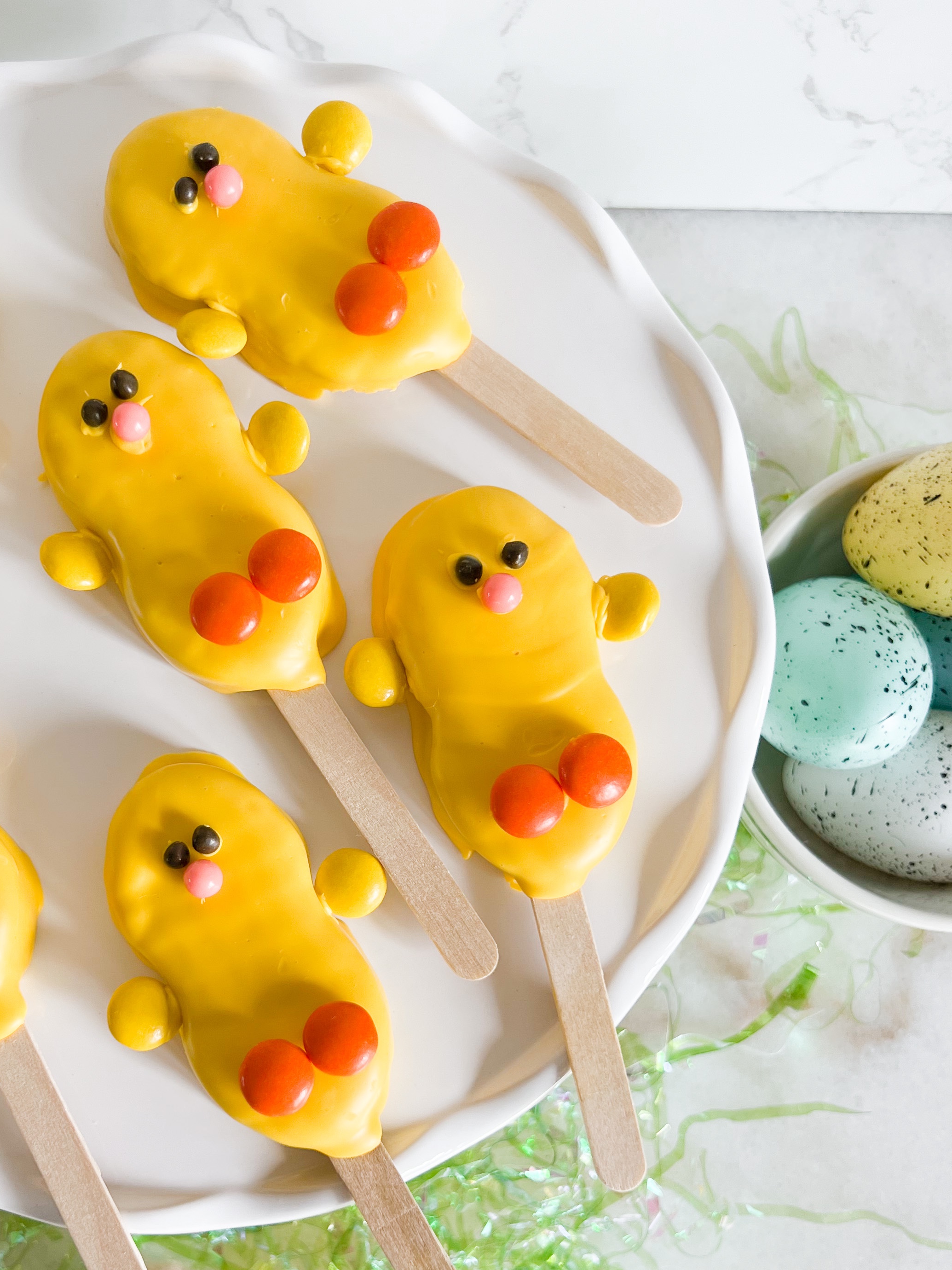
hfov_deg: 37.3
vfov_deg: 48.3
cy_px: 832
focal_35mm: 38
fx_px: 1394
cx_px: 310
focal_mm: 5.7
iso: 50
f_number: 1.5
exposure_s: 1/170
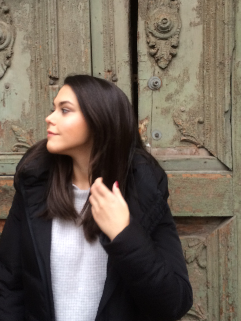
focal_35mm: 41
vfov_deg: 45.2
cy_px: 110
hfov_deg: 34.9
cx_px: 88
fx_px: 381
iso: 64
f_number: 2.2
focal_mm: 4.15
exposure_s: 1/33
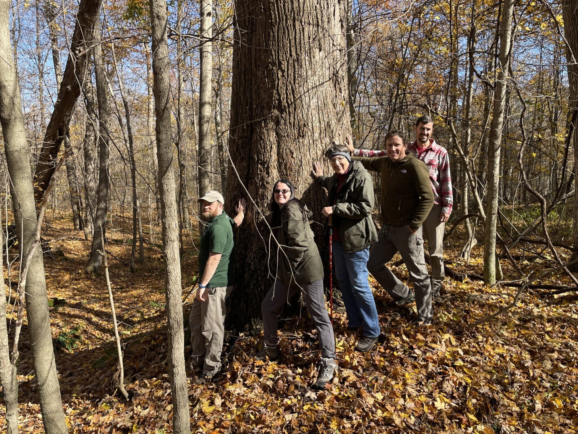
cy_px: 217
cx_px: 289
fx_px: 434
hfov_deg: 67.3
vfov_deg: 53.1
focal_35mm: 26
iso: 32
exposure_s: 1/955
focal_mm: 4.2
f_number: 1.6
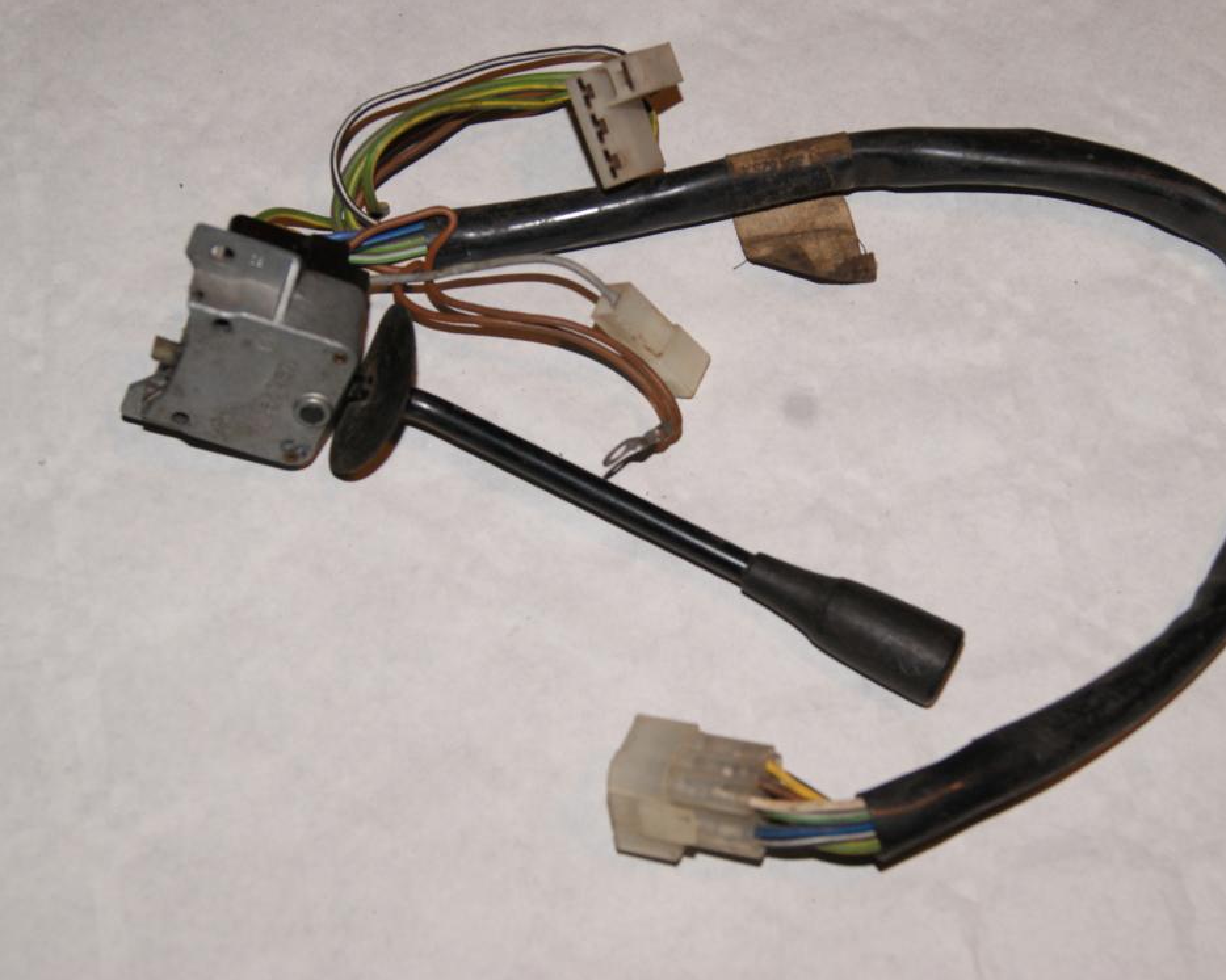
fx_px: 2198
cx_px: 646
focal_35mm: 61
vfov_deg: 25.2
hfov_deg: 31.2
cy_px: 500
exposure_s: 1/60
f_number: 5.6
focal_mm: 35
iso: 400
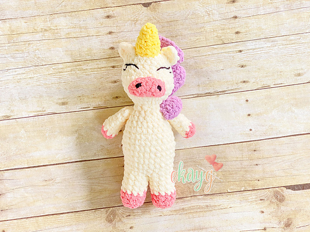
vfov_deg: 28.0
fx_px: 466
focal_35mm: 52
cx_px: 155
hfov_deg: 36.8
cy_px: 116
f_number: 2
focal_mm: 6
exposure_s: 1/60
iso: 160
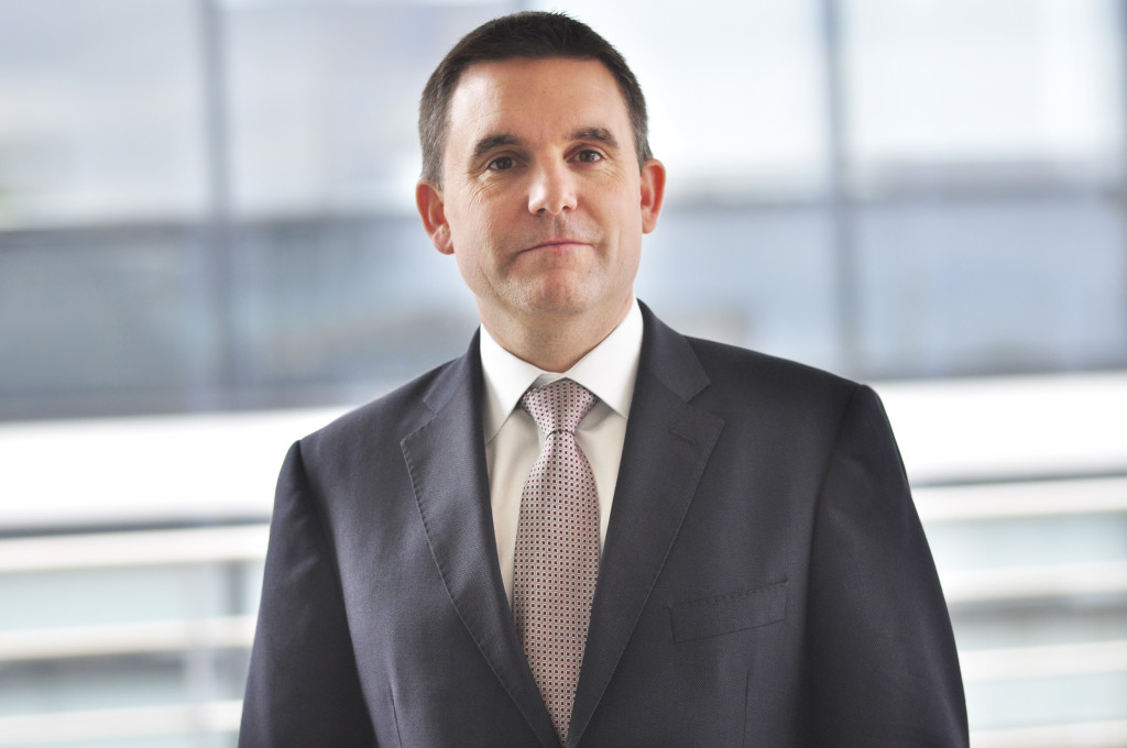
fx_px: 4924
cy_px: 374
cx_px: 564
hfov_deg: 13.1
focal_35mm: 158
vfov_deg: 8.7
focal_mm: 105
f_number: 3.5
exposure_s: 1/400
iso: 400
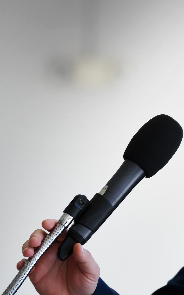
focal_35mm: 397
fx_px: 3185
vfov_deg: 5.3
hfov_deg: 3.3
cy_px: 192
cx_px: 303
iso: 125
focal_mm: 155
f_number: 2.8
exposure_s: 1/320
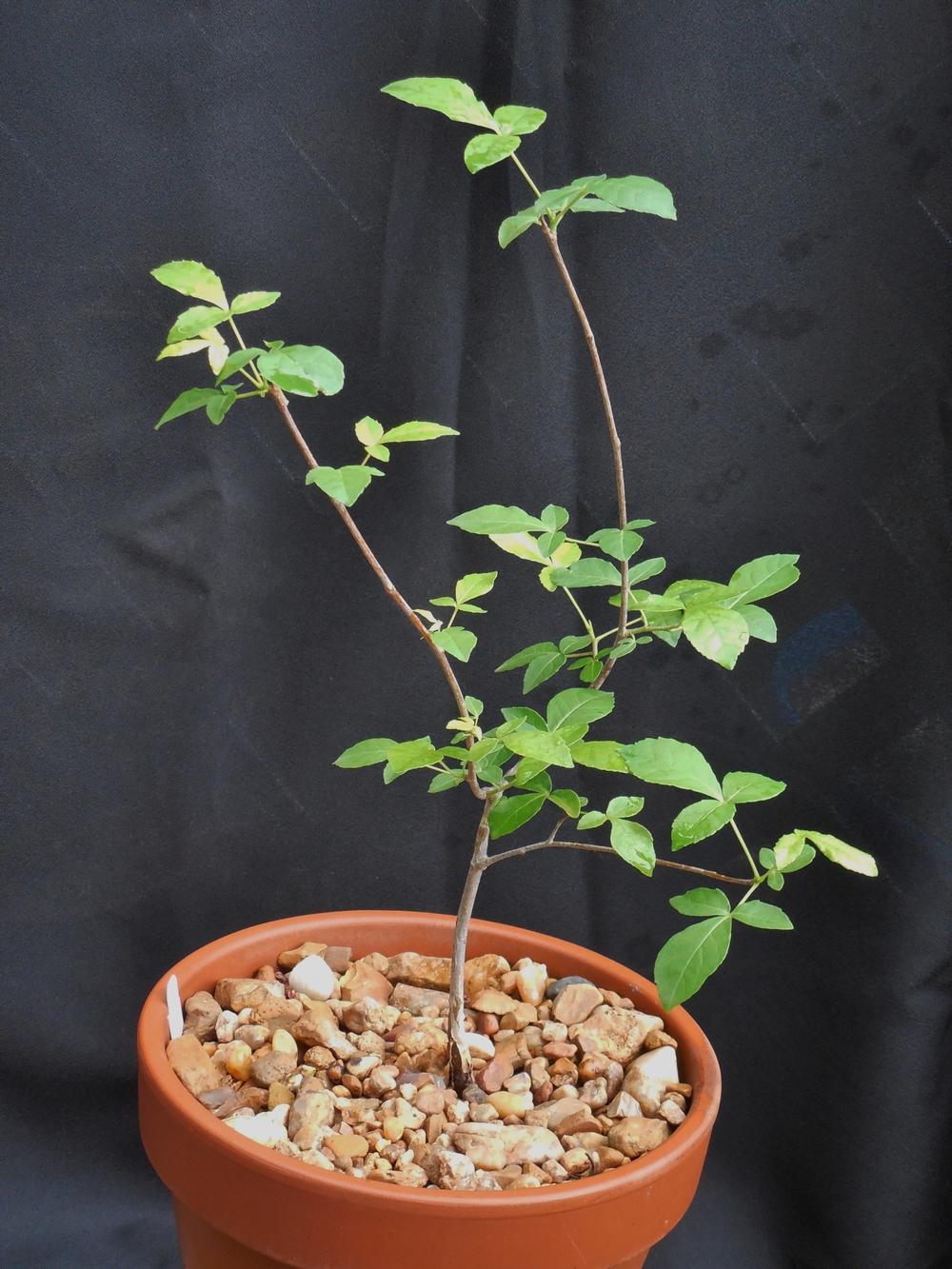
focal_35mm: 69
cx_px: 476
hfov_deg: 21.3
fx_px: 2530
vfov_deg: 28.2
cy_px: 634
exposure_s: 1/30
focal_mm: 12.5
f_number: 4.4
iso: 400
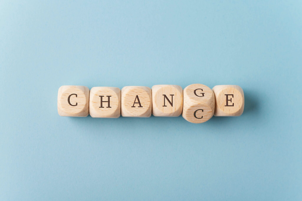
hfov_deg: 28.9
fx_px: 587
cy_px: 100
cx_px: 151
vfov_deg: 19.4
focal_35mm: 70
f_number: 7.1
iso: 100
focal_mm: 70
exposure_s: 1/160
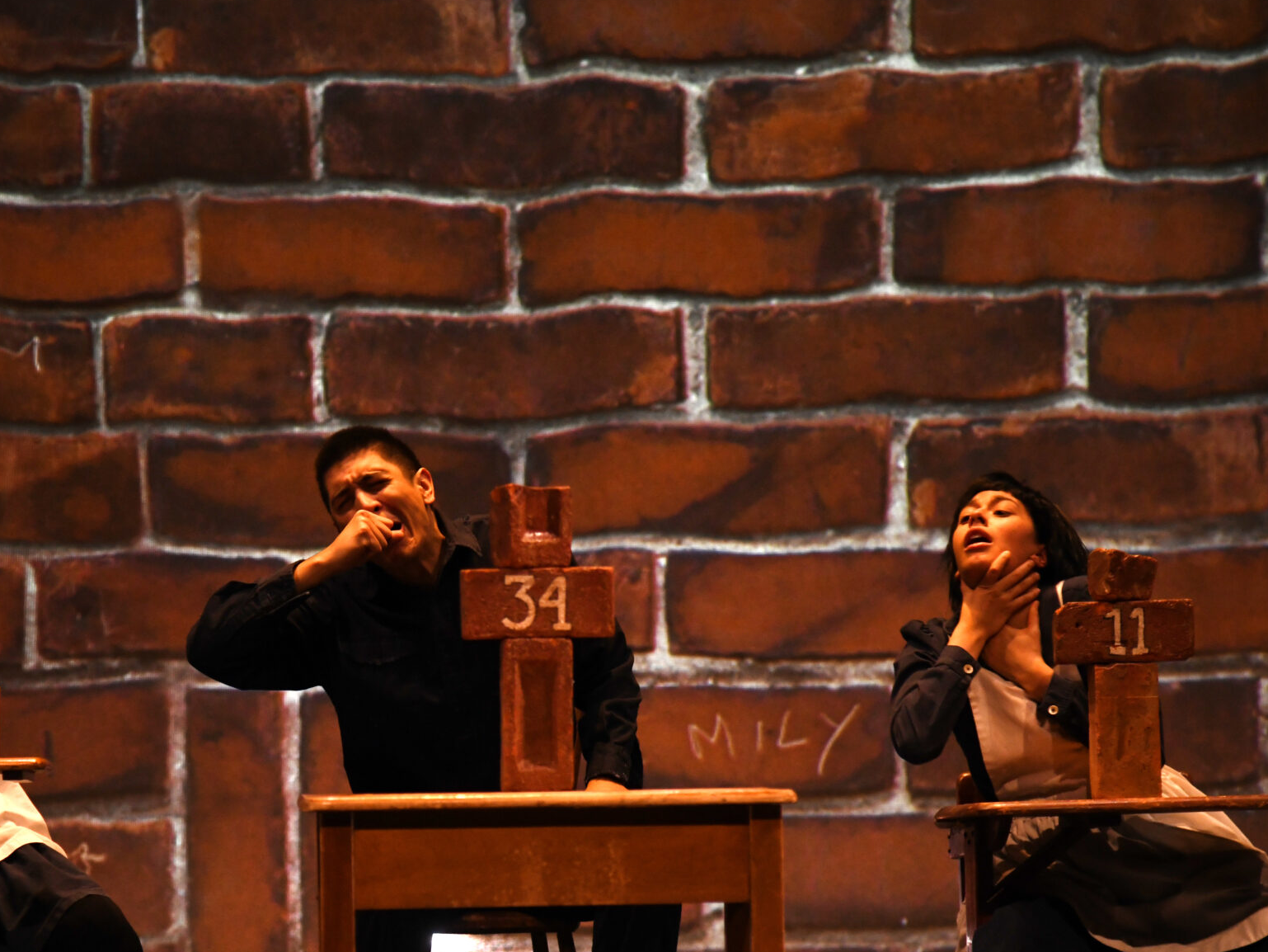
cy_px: 692
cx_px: 491
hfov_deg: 12.3
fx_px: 5862
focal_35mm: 160
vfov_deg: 9.3
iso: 1600
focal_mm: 100
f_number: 4
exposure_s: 1/50
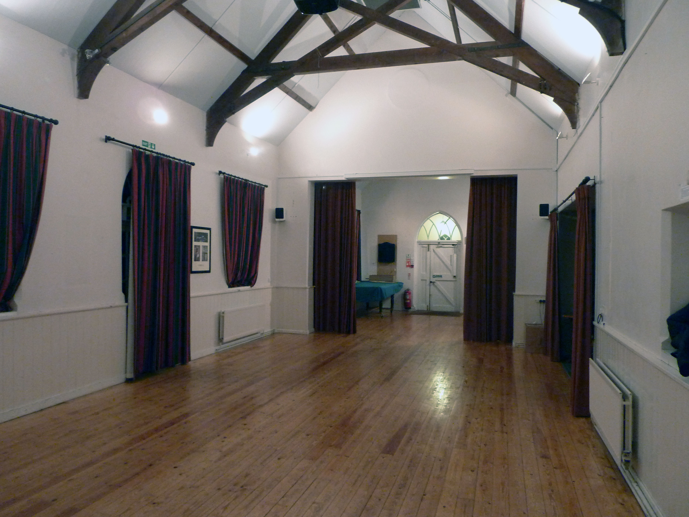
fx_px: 498
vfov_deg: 54.9
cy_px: 258
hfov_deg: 69.4
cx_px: 344
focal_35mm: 25
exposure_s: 1/8
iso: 400
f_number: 3.3
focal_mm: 4.1
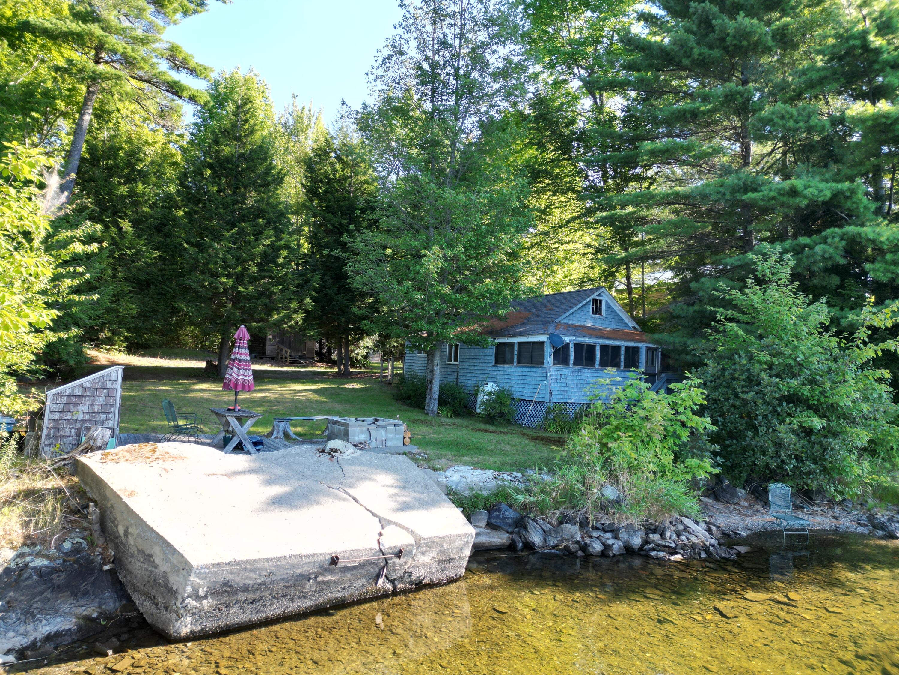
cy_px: 338
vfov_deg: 56.8
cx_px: 450
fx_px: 623
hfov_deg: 71.6
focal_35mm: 24
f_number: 1.7
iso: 100
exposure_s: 1/400
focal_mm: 6.72
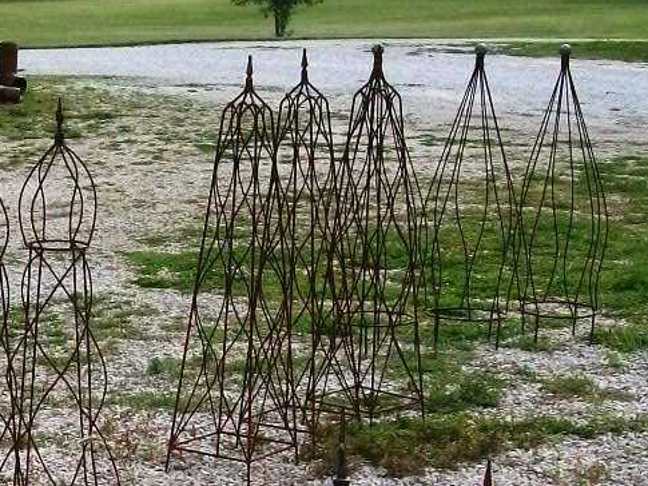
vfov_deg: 15.1
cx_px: 68
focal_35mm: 95
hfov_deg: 20.2
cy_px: 551
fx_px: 1779
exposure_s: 1/500
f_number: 4.8
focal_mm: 6
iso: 80
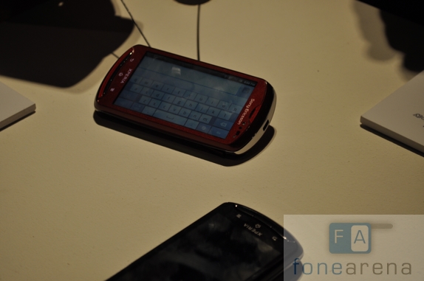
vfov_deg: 16.5
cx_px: 212
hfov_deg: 24.6
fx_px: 970
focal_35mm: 82
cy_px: 140
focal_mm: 55
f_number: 5.6
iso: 400
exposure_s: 1/125
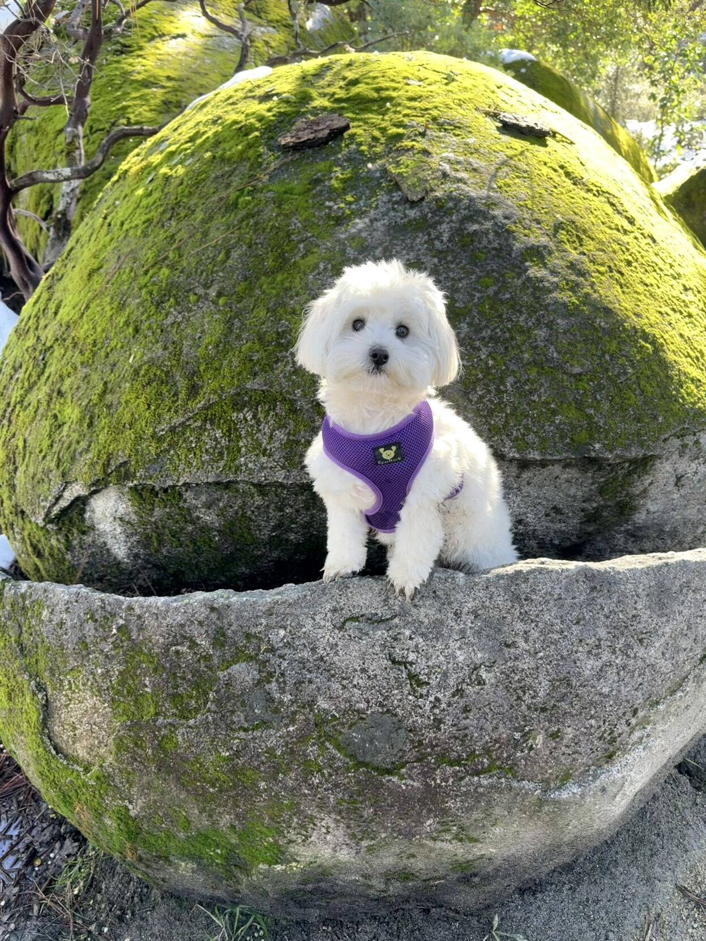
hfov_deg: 56.8
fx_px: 653
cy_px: 470
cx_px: 353
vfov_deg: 71.6
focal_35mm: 24
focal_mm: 6.76
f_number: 1.78
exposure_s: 1/296
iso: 80
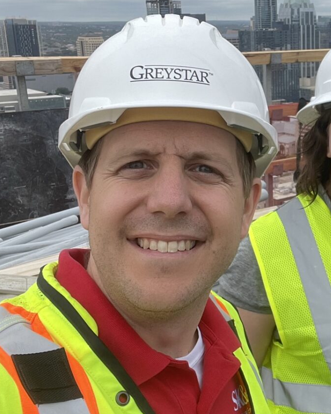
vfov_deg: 36.6
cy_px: 191
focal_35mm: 51
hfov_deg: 28.1
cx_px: 322
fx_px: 625
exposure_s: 1/336
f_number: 2.2
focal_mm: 2.71
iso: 25
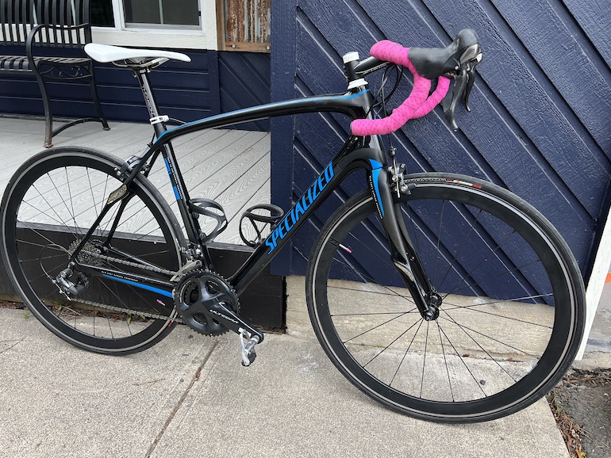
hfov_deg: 65.3
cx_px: 309
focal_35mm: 27
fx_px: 477
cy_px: 229
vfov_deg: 51.4
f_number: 1.5
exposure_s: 1/372
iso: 50
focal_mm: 5.7
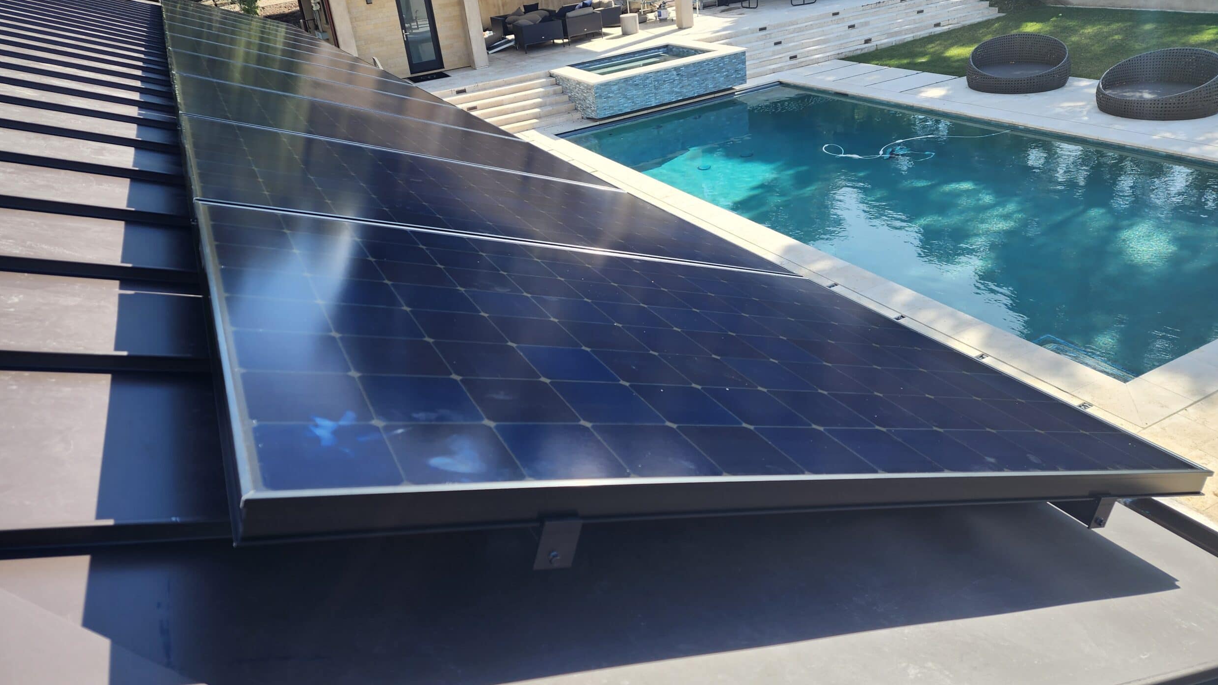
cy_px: 251
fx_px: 840
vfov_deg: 44.0
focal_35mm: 26
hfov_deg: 71.9
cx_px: 591
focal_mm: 6.4
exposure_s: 1/338
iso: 12
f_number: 1.8
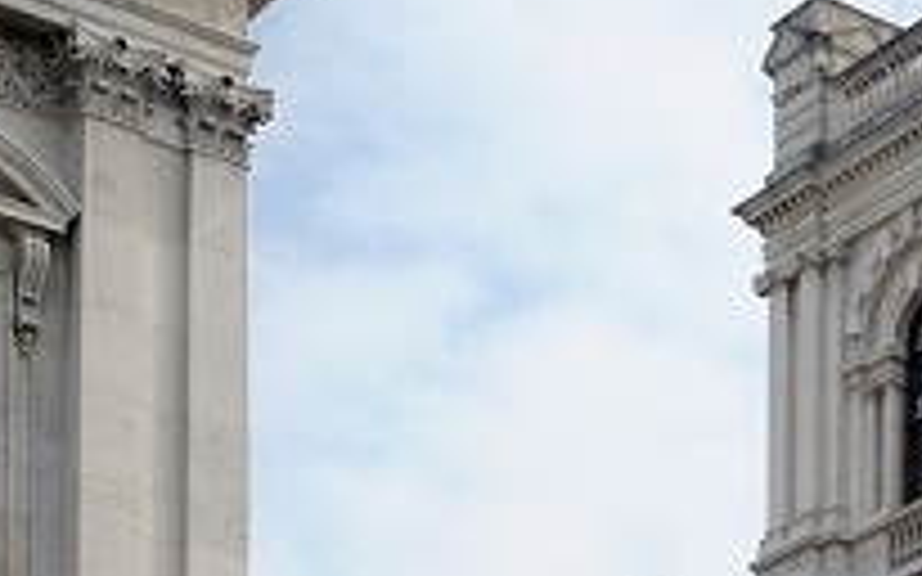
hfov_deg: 12.7
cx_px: 2055
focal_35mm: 135
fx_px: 3391
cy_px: 729
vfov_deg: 9.5
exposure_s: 1/8
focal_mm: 24
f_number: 9
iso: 100
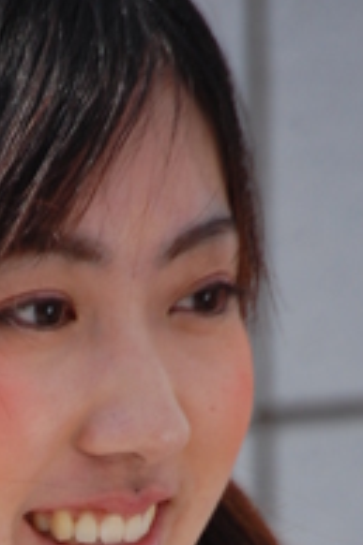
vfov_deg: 2.1
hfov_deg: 1.4
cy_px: 767
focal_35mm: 991
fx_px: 15015
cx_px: -86
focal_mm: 200
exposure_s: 1/500
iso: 200
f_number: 5.6
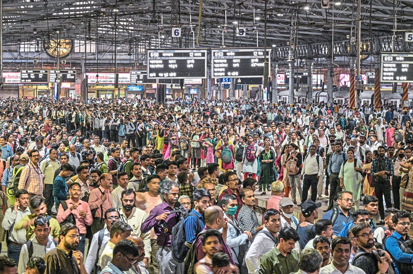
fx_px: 1719
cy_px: 137
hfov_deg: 13.7
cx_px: 206
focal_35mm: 150
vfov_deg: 9.1
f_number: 16
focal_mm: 150
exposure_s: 1/20
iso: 6400
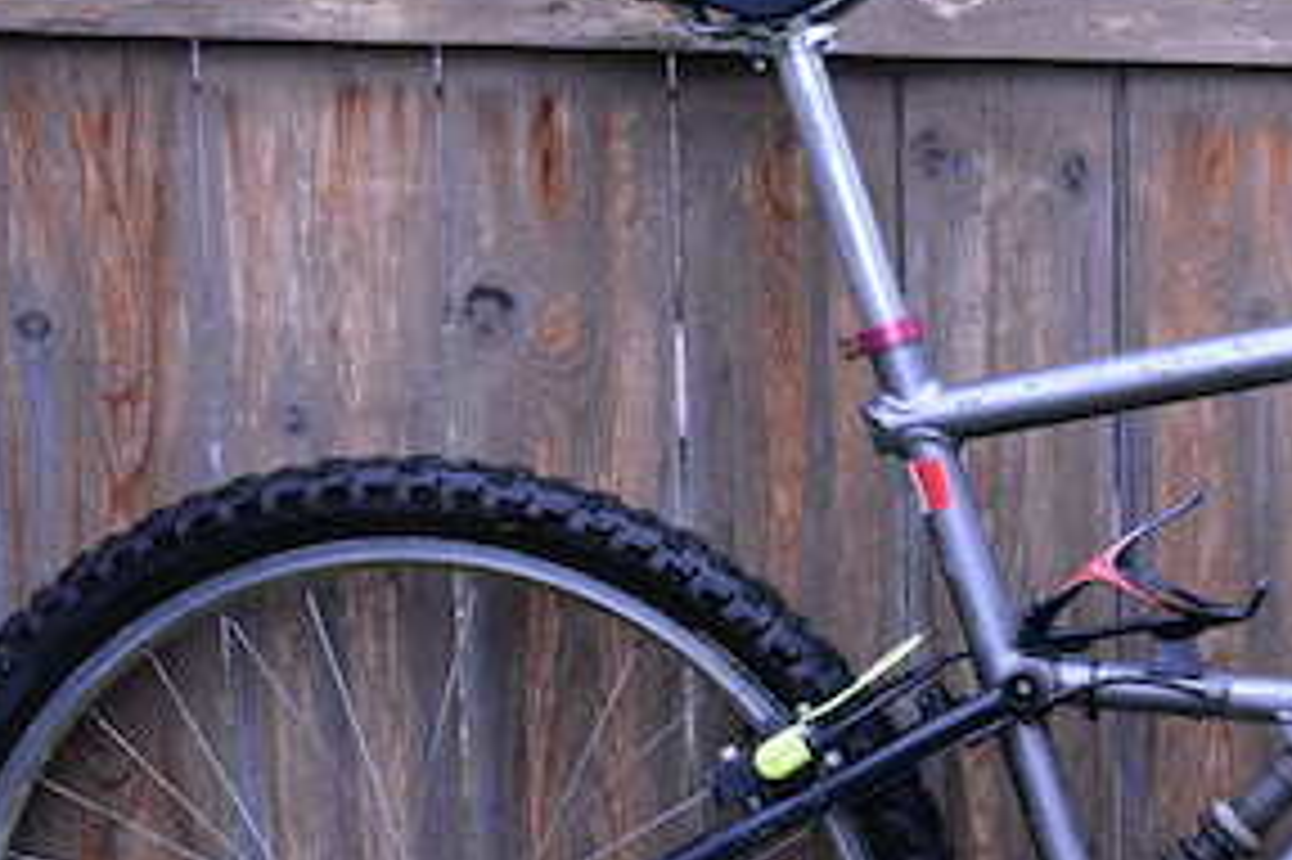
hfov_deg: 21.0
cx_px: 1450
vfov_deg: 14.7
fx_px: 3300
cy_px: 736
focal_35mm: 92
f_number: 6.3
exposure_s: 1/1250
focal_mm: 22
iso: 3200
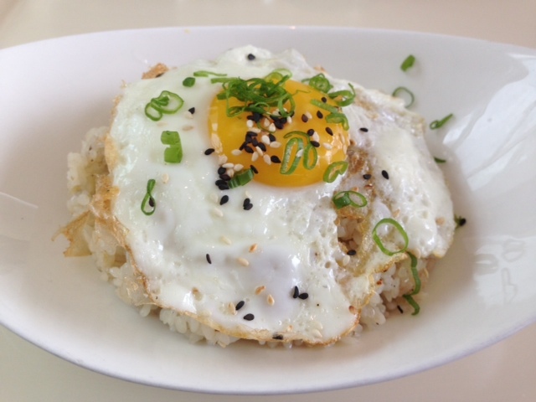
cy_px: 201
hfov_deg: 55.4
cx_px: 268
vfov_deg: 42.9
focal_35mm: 33
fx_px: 511
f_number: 2.4
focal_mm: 4.12
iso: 50
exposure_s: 1/30
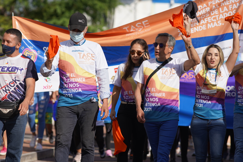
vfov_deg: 6.9
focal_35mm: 200
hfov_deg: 10.3
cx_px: 122
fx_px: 1351
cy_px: 81
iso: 100
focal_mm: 200
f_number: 4.5
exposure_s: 1/1000
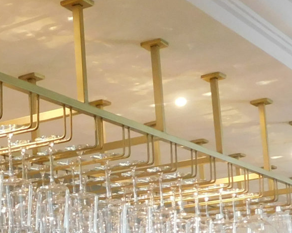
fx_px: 855
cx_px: -130
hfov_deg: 17.6
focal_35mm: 99
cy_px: 252
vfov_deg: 15.2
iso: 280
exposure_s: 1/30
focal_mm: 4
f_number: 3
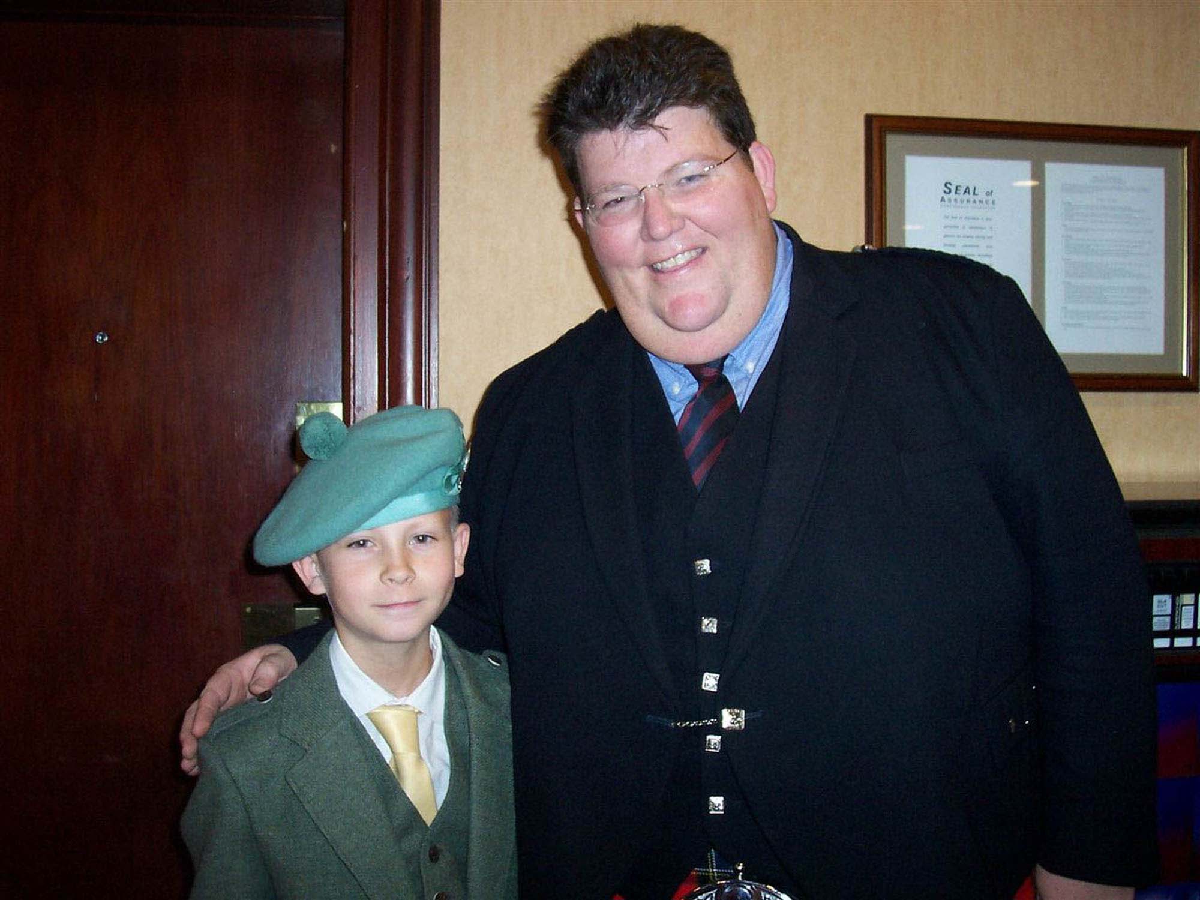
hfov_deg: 50.1
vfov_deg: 38.7
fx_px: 1283
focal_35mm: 37
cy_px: 450
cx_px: 600
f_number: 2.8
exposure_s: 1/60
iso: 140
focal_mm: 5.6
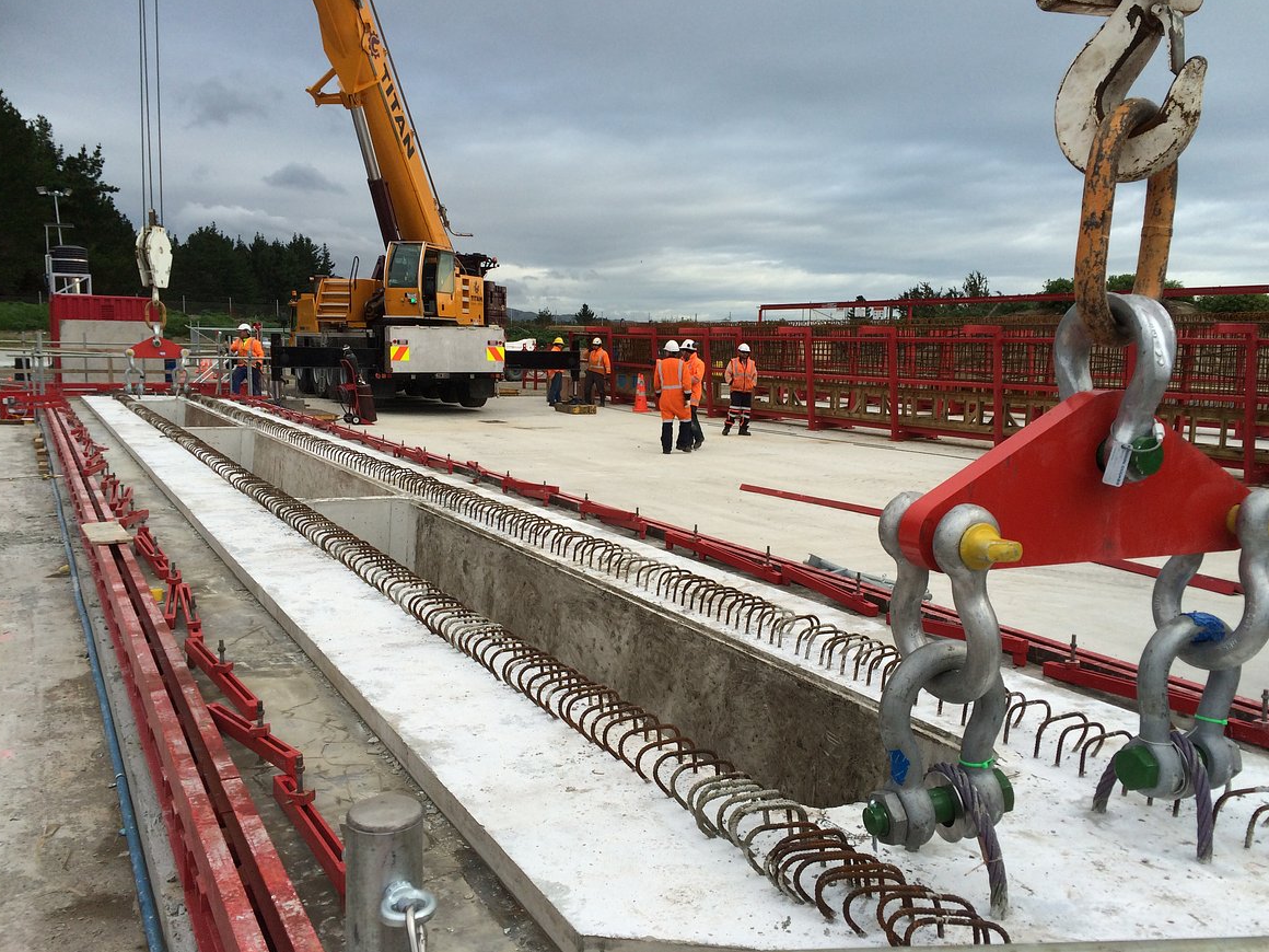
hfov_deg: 60.0
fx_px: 1100
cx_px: 648
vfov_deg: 46.8
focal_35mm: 30
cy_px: 480
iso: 32
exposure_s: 1/507
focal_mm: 4.15
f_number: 2.2
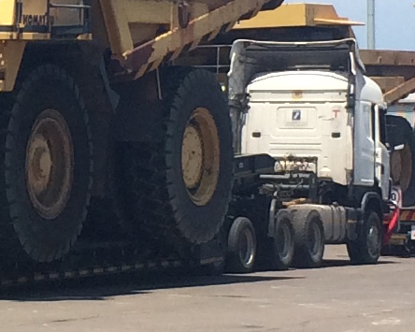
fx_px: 2554
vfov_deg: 7.4
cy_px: 77
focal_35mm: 208
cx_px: -236
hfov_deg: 9.0
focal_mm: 4.15
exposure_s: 1/2160
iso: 32
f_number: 2.2
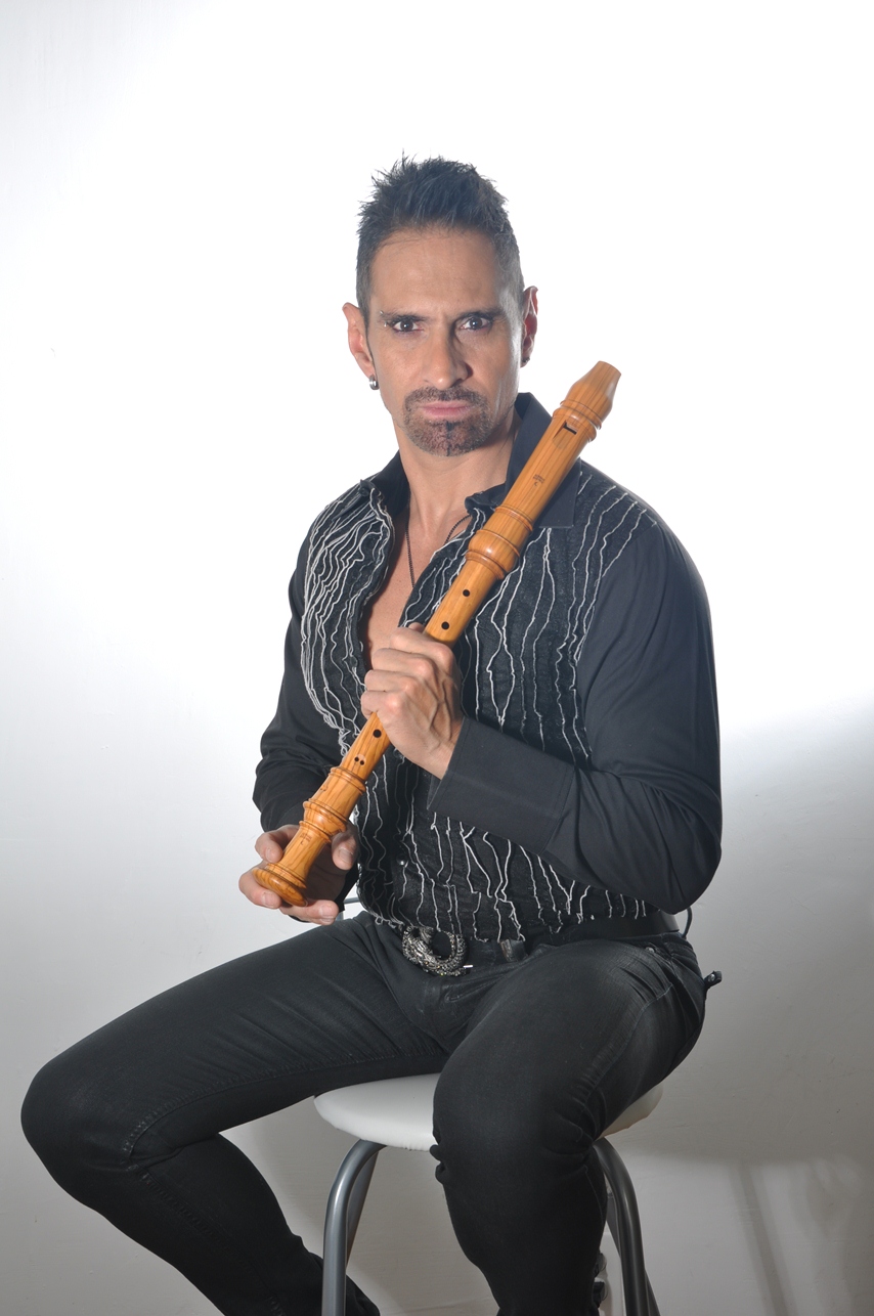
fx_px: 1862
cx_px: 437
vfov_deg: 38.9
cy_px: 658
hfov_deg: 26.4
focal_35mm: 51
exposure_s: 1/60
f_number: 9
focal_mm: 34
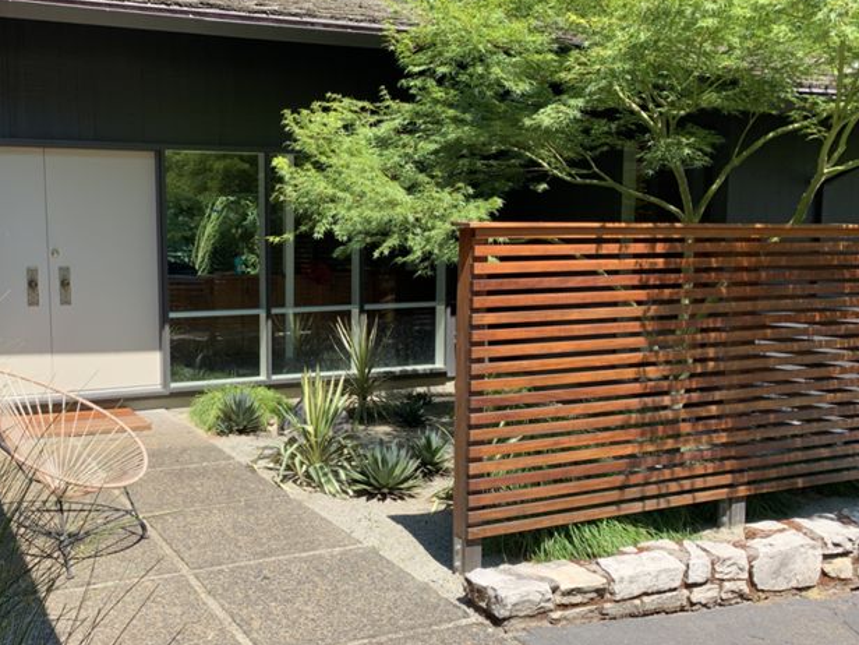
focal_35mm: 36
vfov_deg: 39.6
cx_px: 294
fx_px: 893
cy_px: 359
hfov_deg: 50.5
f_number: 1.8
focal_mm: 4.25
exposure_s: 1/815
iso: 25
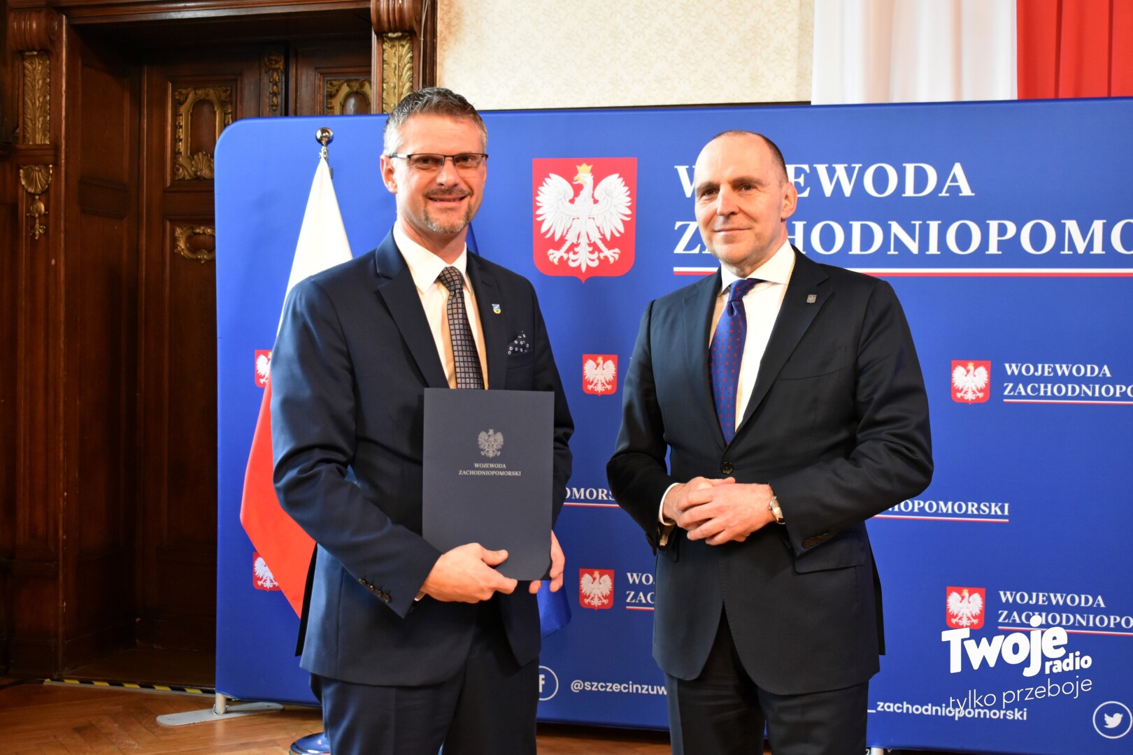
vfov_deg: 28.9
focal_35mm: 46
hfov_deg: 42.3
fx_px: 1463
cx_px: 566
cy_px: 378
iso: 1800
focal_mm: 31
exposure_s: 1/50
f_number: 5.6
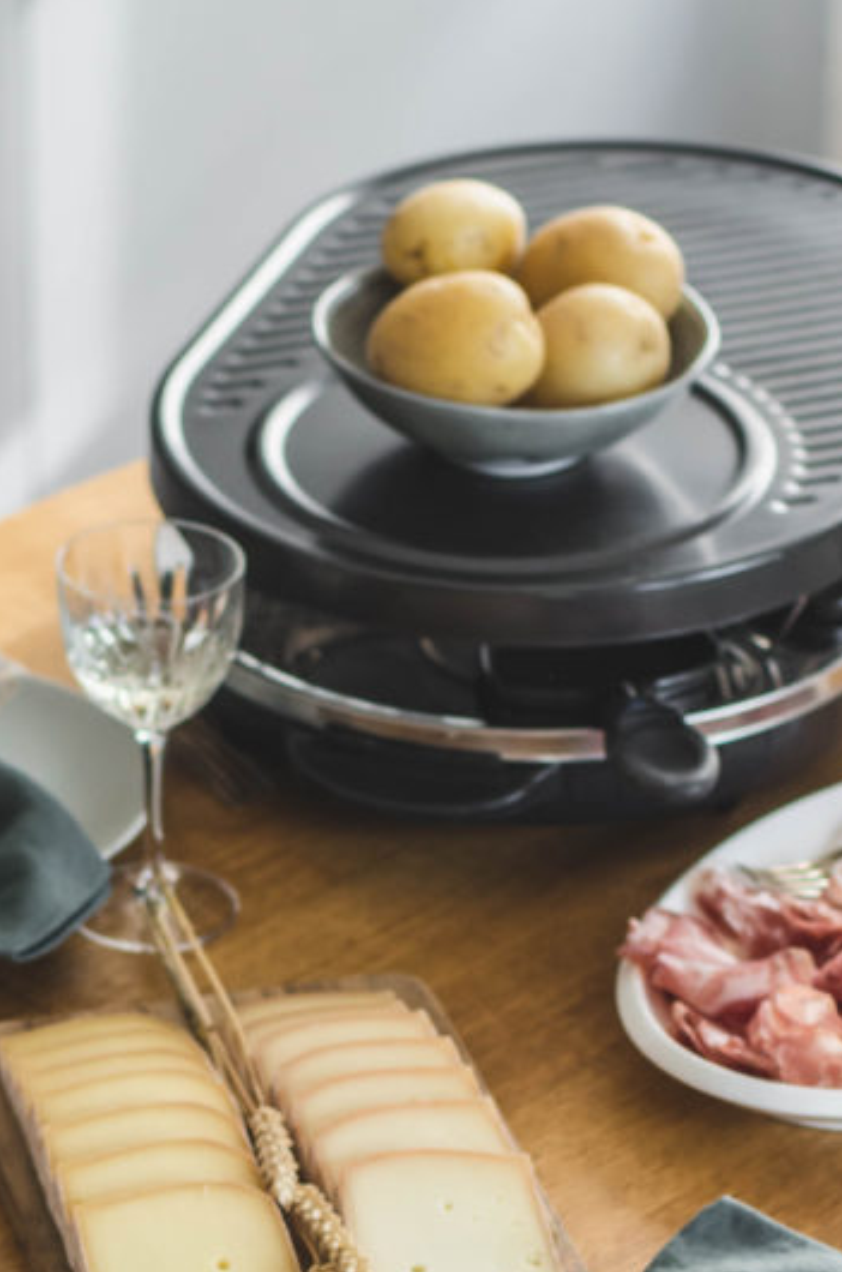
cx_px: 223
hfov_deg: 8.0
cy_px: 1272
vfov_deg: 11.9
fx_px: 6026
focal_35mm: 171
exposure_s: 1/100
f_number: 3.2
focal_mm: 50
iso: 320
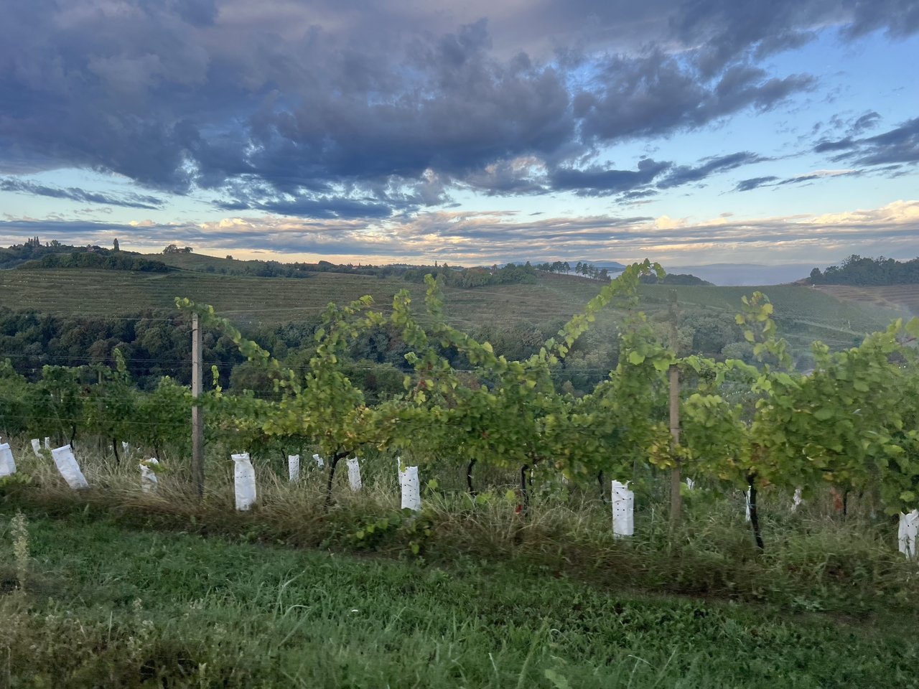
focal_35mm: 26
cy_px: 344
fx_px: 690
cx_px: 460
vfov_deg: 53.1
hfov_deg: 67.3
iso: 50
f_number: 1.5
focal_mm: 5.7
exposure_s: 1/461
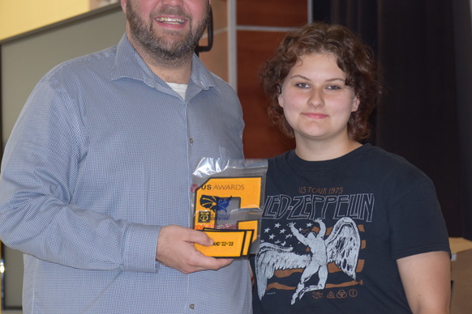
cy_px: 134
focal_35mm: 155
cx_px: 200
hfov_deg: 13.3
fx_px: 2028
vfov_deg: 8.9
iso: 1400
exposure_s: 1/60
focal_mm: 75
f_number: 4.2
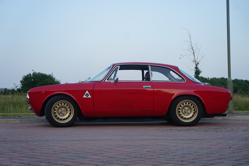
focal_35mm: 55
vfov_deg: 24.6
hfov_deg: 36.3
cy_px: 83
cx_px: 124
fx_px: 380
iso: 200
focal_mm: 37
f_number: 4.5
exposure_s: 1/60
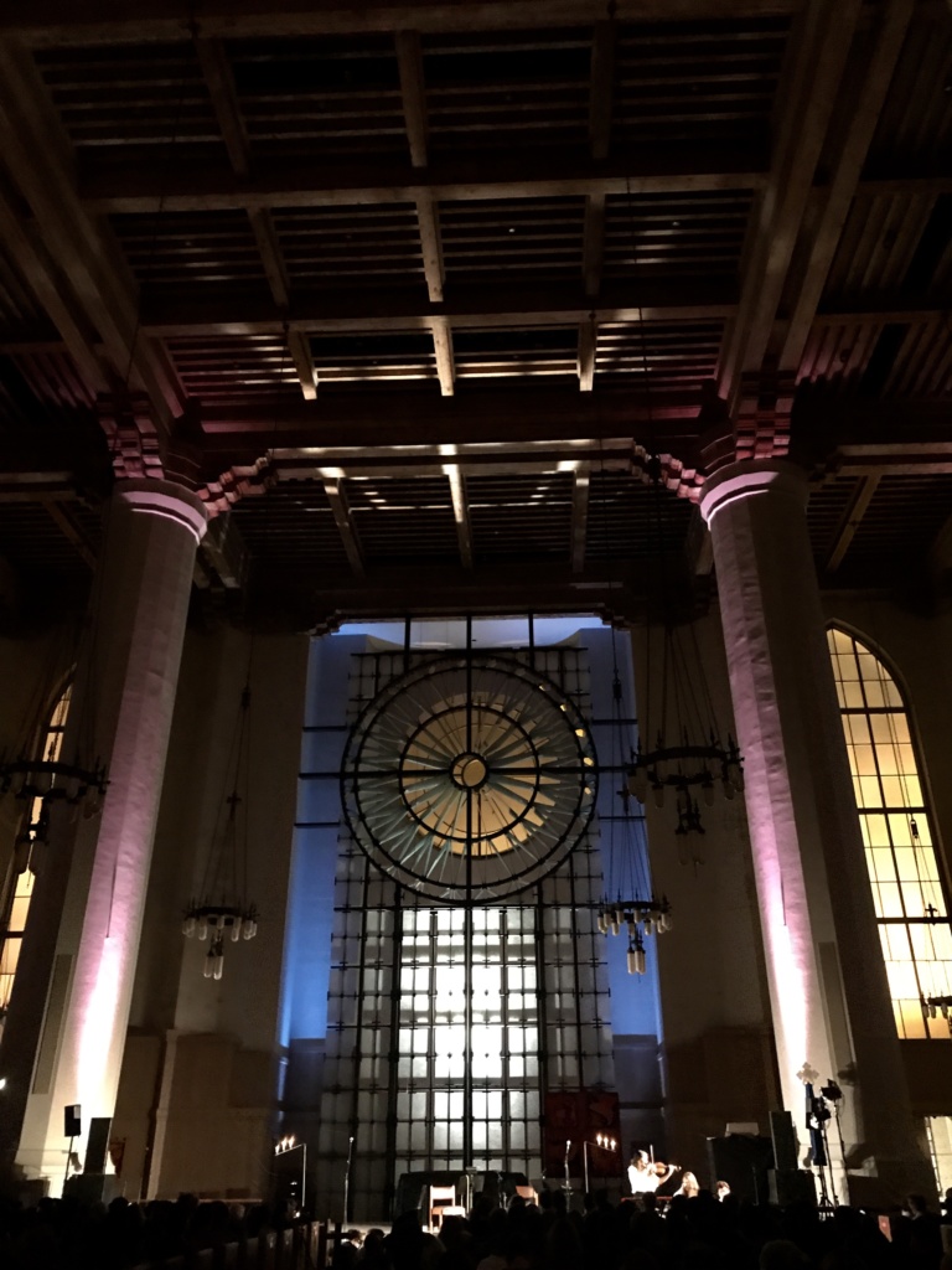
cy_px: 635
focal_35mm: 28
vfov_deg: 63.4
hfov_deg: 49.7
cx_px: 476
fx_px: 1027
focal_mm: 3.99
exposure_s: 1/4
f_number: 1.8
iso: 200
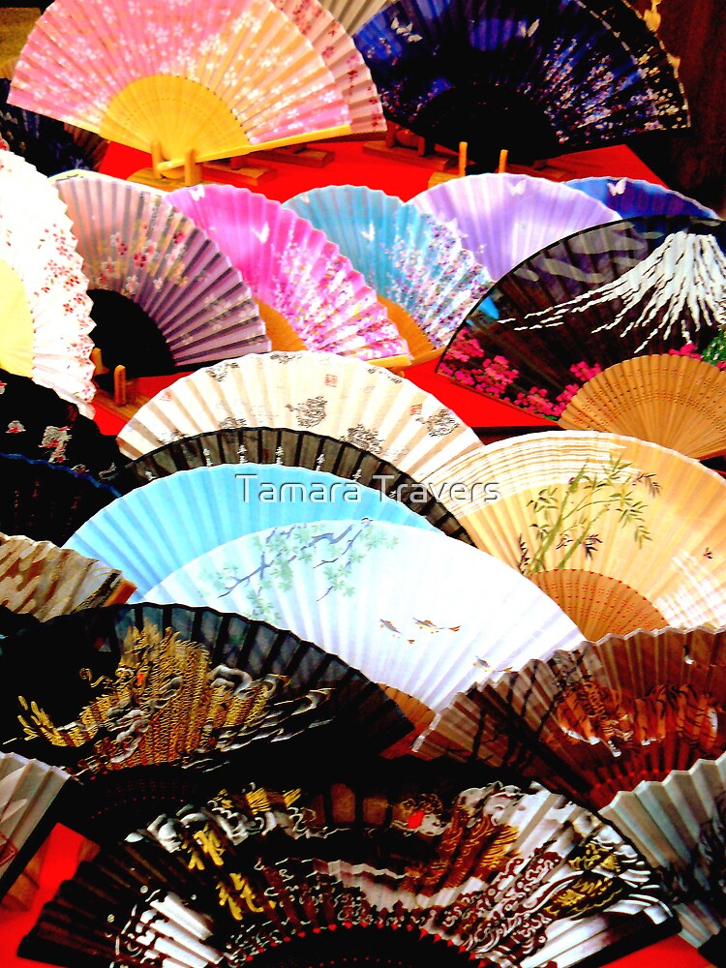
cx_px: 363
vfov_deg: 51.4
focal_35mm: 36
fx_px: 1007
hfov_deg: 39.7
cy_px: 484
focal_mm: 6
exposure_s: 1/30
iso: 160
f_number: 2.8
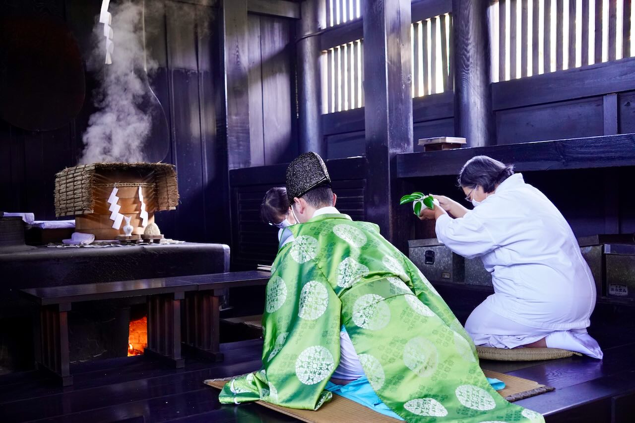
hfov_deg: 47.9
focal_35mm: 40
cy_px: 212
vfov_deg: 33.0
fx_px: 714
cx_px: 318
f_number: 2.8
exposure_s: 1/50
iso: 1000
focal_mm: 27
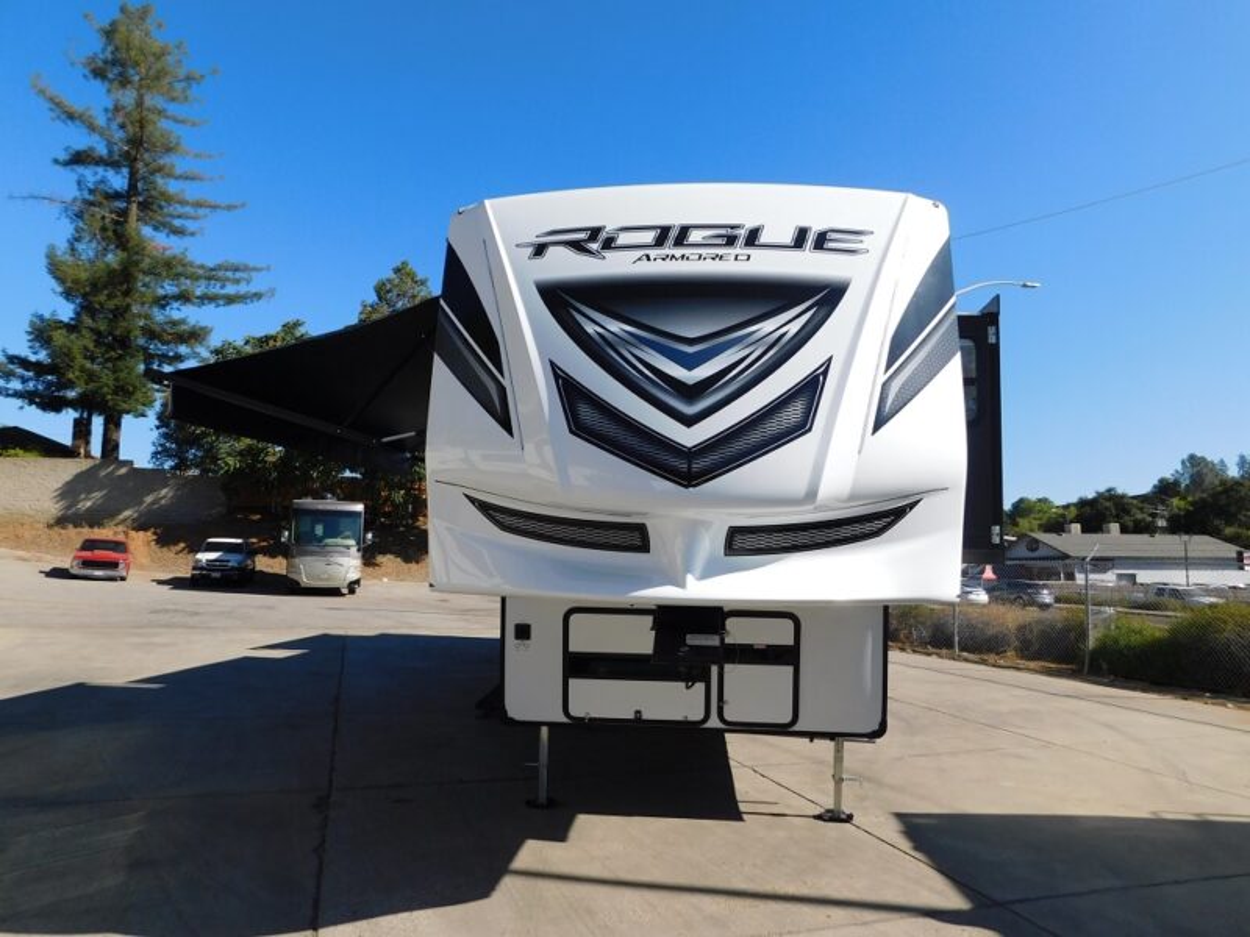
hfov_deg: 73.9
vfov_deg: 58.9
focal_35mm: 23
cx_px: 625
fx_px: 831
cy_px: 468
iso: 125
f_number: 6
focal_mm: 4
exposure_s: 1/400
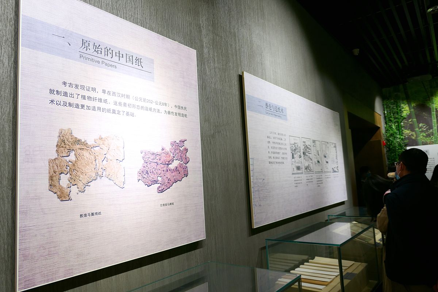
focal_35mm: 24
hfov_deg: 73.7
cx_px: 219
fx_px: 292
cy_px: 146
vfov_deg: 53.1
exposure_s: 1/125
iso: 125
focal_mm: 8.8
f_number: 1.8
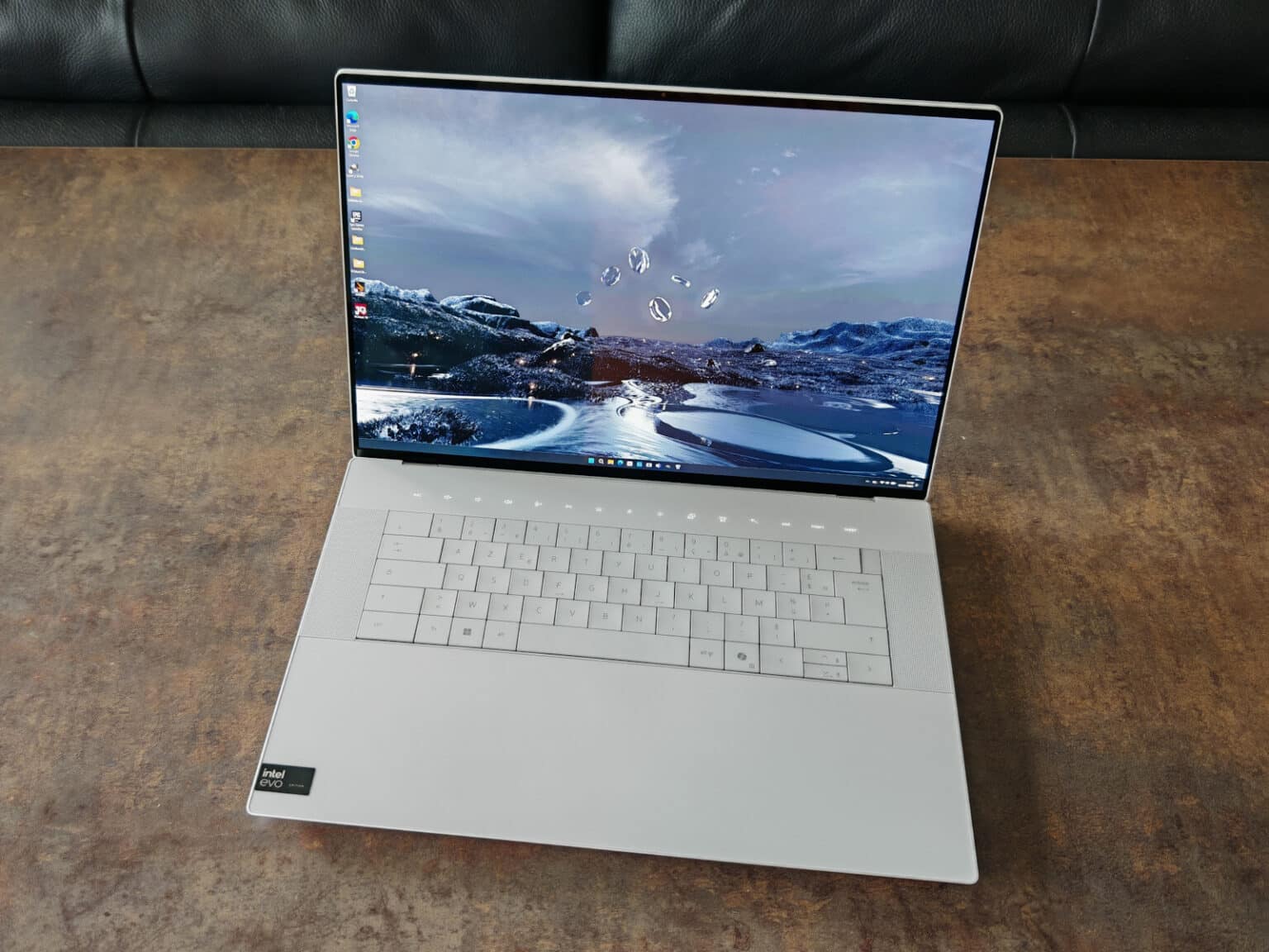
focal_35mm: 27
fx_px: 990
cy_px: 476
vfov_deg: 51.4
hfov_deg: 65.3
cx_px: 634
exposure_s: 1/50
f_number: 1.4
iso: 200
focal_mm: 6.83
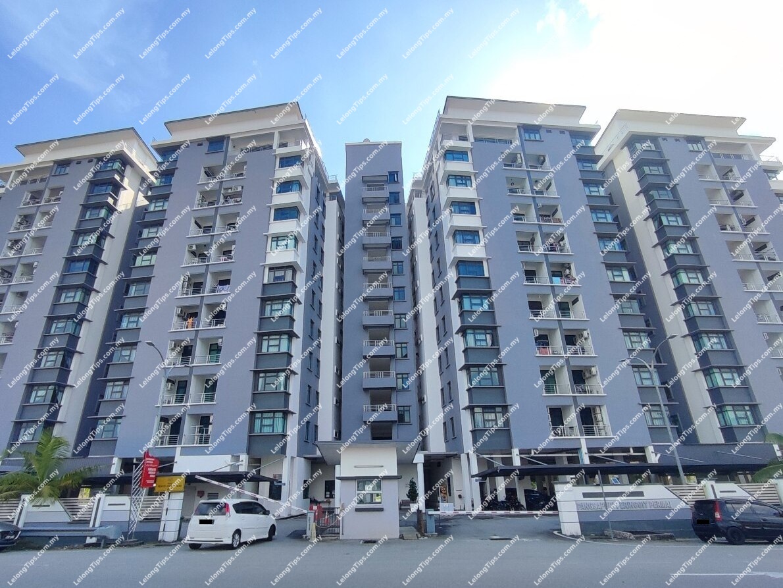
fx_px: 362
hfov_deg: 94.5
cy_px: 294
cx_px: 392
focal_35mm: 16
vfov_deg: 78.1
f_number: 2.2
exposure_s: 1/1340
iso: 50
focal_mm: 1.65
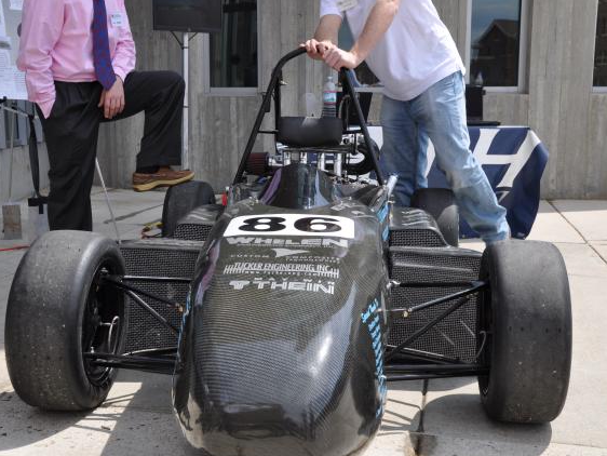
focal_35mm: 48
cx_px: 307
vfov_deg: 30.6
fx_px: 834
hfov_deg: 40.0
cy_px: 227
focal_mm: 29
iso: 200
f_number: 13
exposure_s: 1/160
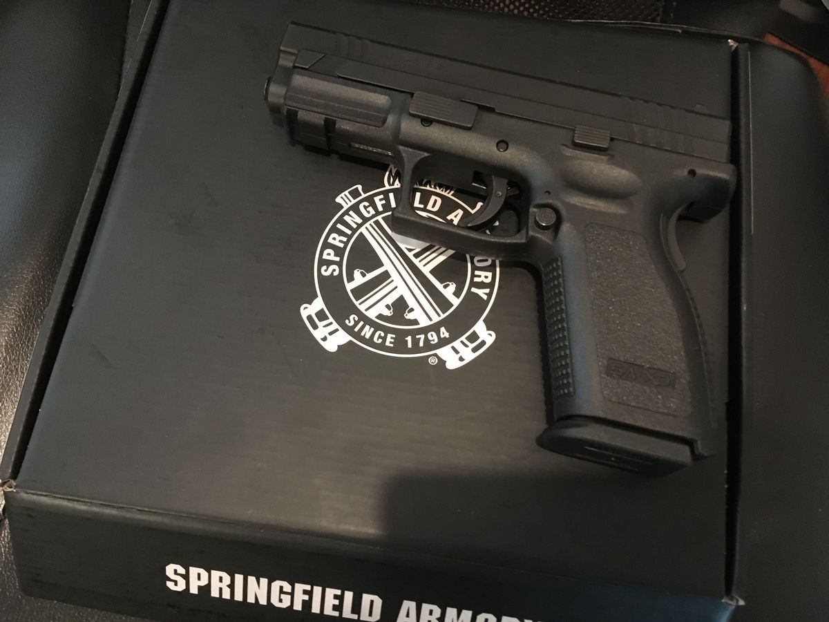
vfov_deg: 48.2
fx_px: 695
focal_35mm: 29
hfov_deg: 61.7
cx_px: 414
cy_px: 311
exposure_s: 1/15
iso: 500
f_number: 2.2
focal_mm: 4.15
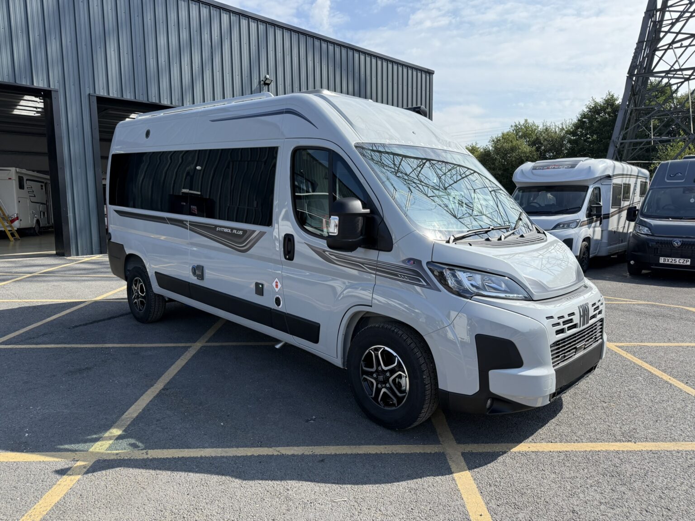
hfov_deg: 71.6
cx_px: 348
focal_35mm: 24
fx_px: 482
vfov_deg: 56.8
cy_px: 260
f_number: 1.78
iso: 100
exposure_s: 1/3584
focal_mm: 6.76
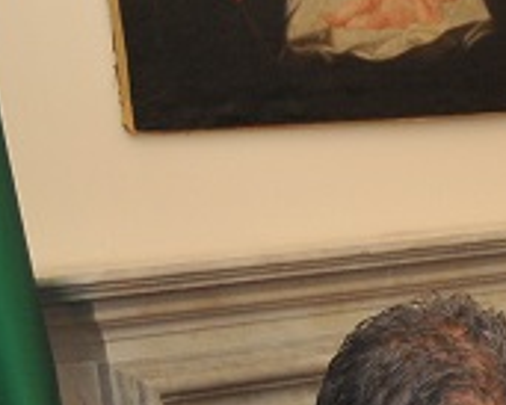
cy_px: 445
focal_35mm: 196
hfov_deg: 9.3
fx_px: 2937
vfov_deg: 7.8
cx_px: 988
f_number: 4.5
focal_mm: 38
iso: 1600
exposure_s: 1/60
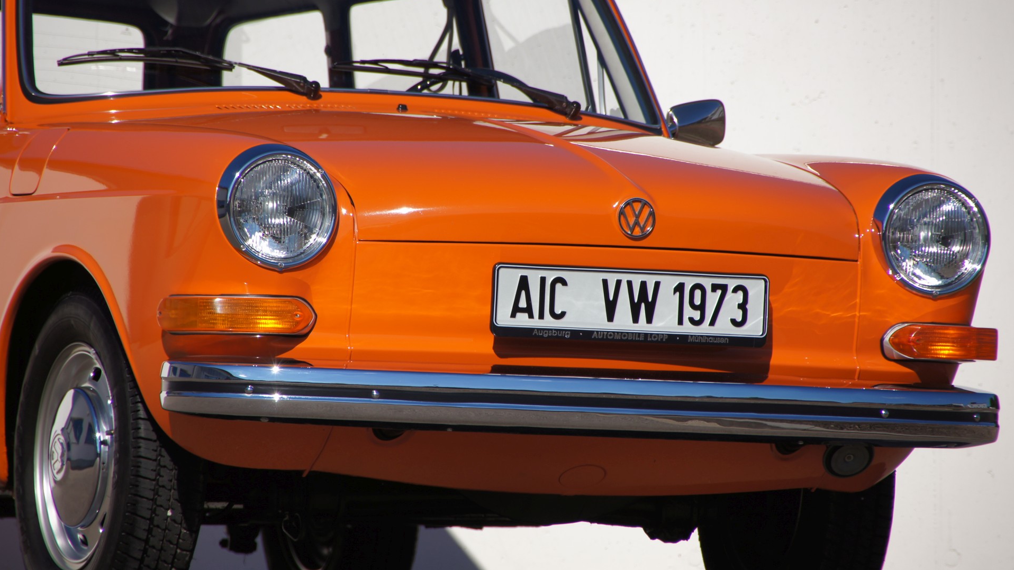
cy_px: 265
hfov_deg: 5.5
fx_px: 10567
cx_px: 506
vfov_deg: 3.1
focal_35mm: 393
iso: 100
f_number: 7.1
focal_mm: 250
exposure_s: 1/500
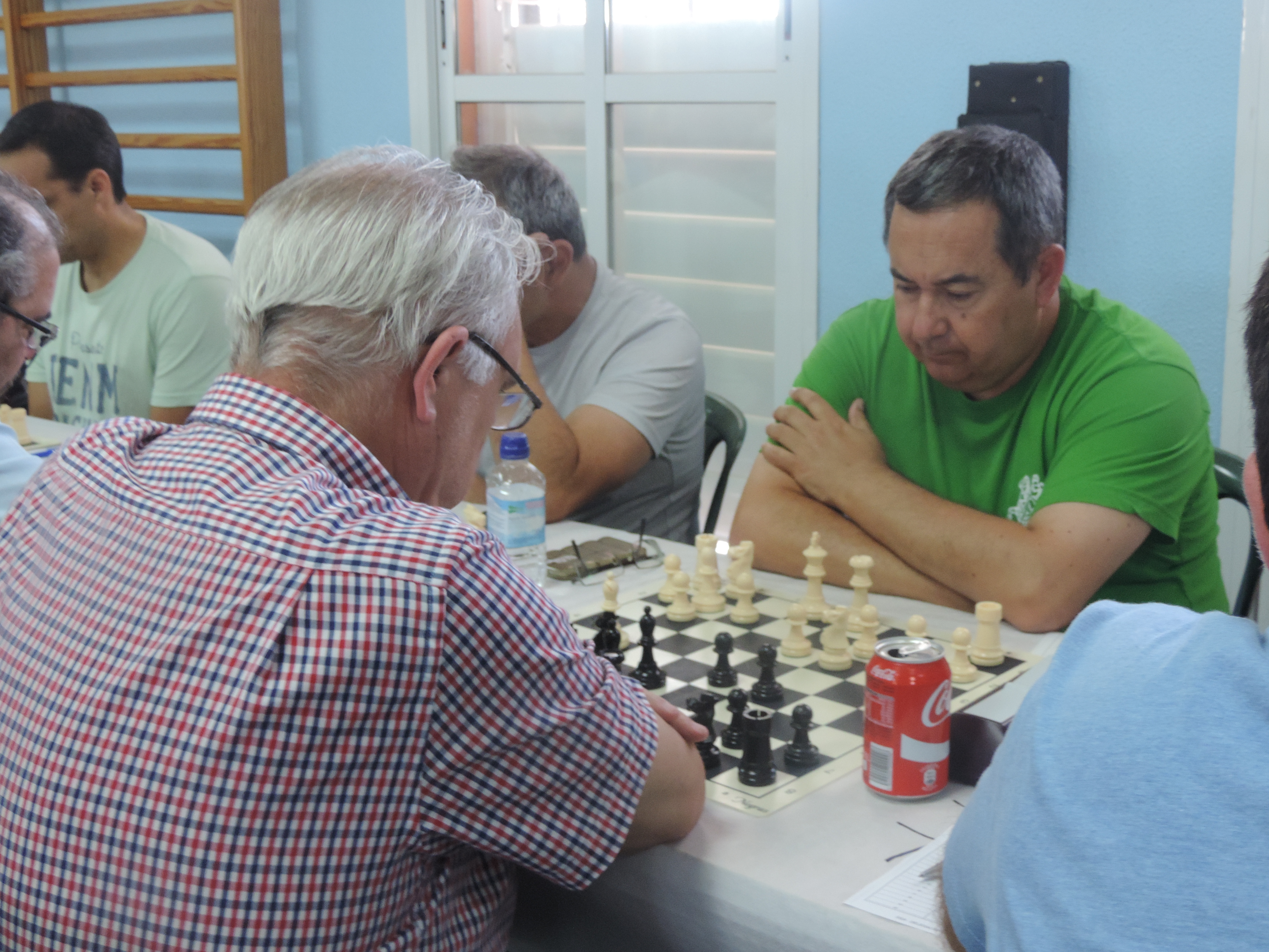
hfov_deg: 40.4
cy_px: 476
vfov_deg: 30.9
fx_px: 1723
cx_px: 634
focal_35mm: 47
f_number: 3.5
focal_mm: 8.3
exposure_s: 1/25
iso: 400
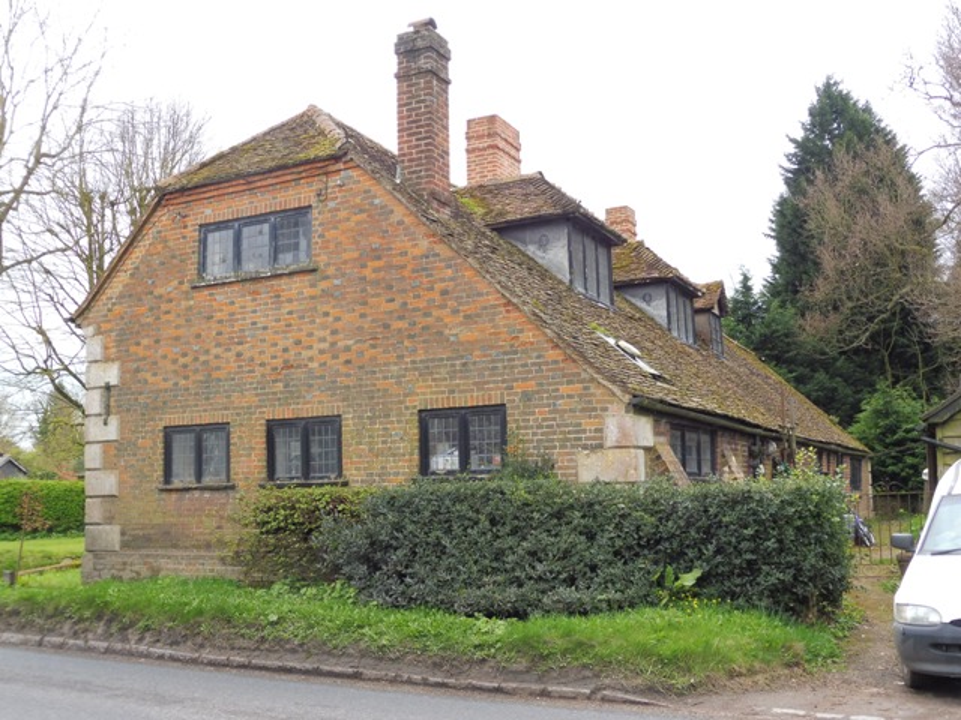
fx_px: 1083
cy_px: 360
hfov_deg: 47.9
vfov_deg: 36.8
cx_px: 480
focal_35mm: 39
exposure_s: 1/100
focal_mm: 6.9
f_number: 3.9
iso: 100
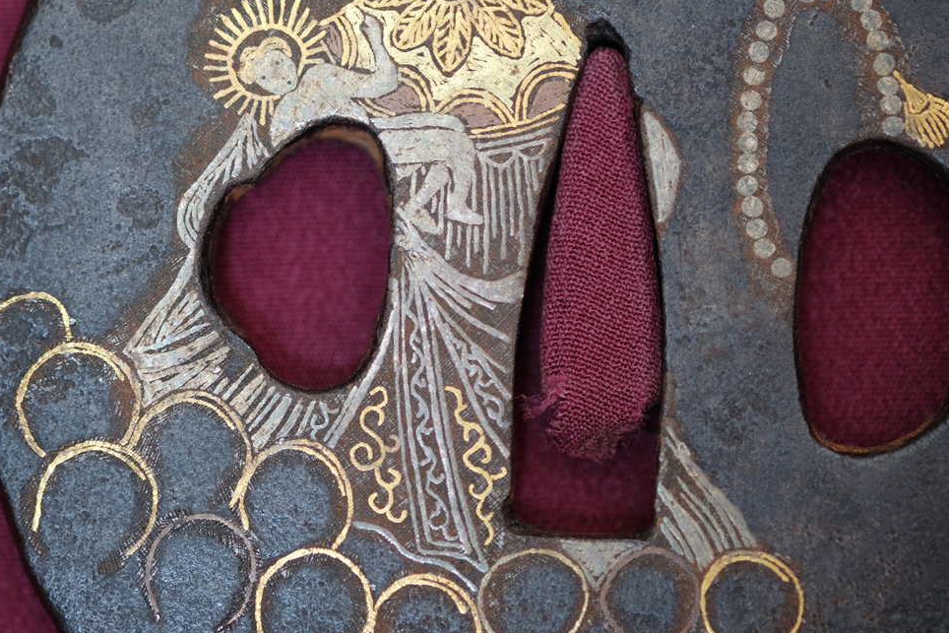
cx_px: 406
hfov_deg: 18.2
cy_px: 258
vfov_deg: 12.2
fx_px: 2953
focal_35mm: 112
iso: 200
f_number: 2.4
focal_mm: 60
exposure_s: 1/15
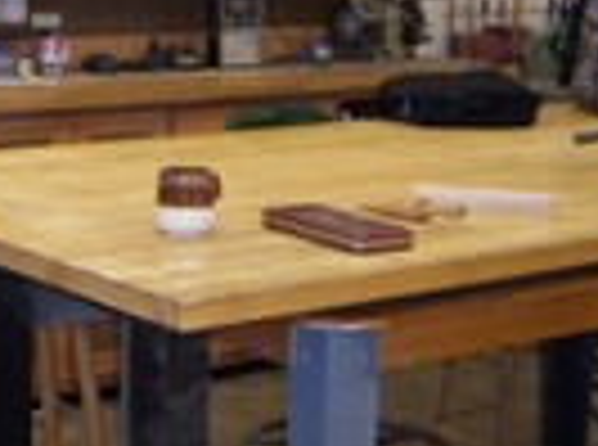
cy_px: -16
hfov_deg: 22.0
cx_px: -4
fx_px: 1482
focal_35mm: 86
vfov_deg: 16.7
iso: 140
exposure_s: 1/90
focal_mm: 5.5
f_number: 2.8
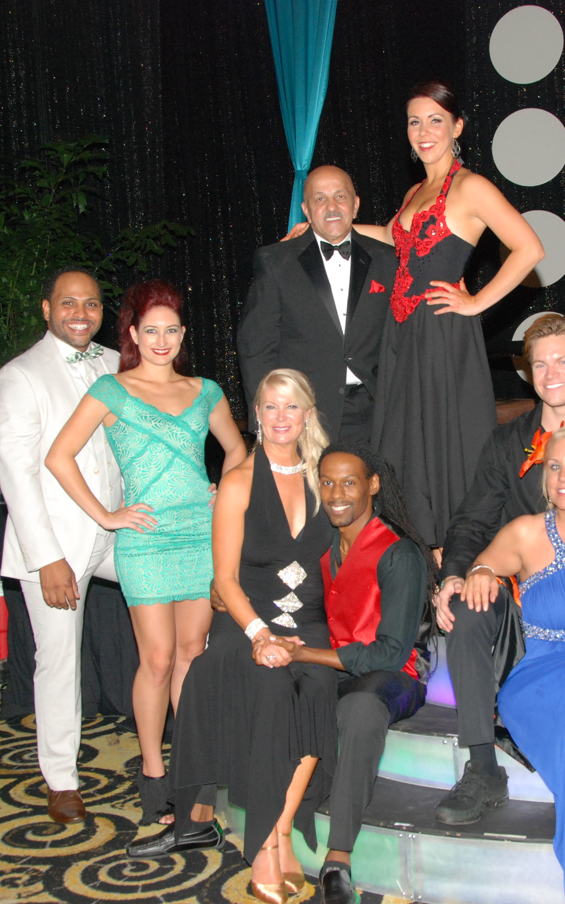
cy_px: 451
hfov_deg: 25.1
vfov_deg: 39.6
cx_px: 413
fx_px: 1257
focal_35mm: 51
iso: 640
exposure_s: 1/60
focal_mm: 22
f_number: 6.3
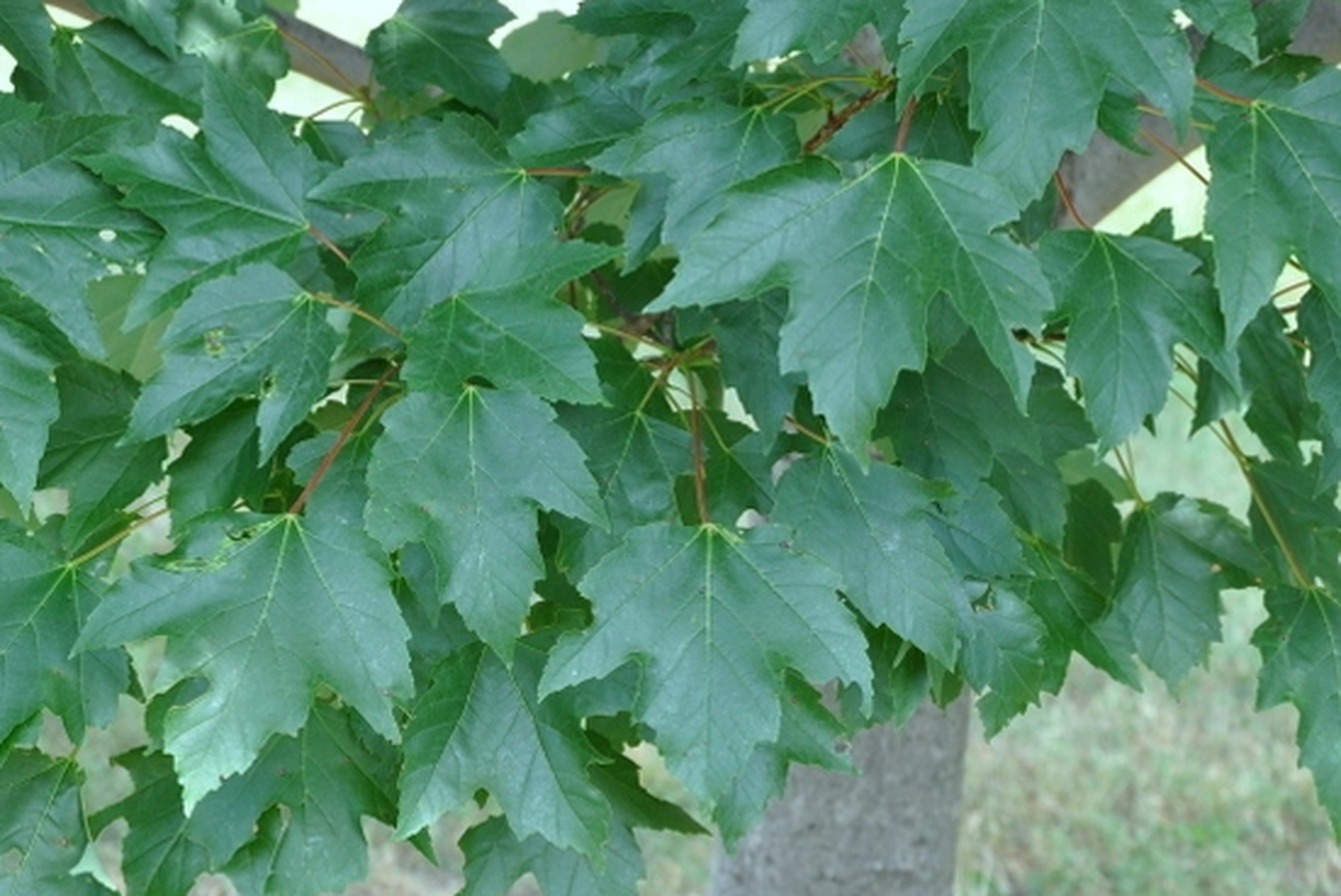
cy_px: 577
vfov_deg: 15.7
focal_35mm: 87
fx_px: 3242
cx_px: 465
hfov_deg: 23.3
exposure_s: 1/60
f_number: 8
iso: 200
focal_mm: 40
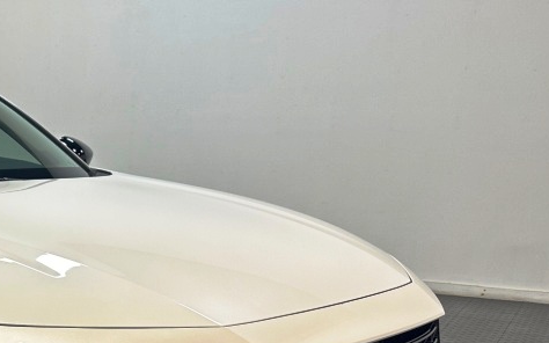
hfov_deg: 33.1
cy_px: 371
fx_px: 823
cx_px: -29
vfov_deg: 22.3
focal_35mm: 55
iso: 160
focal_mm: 6.86
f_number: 1.78
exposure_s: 1/60
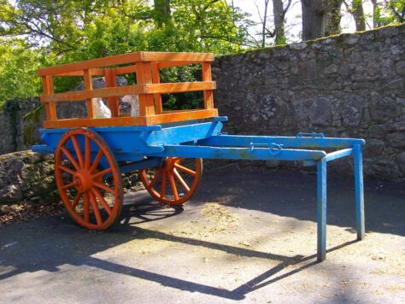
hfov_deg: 46.8
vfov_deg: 36.0
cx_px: 202
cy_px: 152
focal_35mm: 40
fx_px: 468
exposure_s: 1/156
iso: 80
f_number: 3.2
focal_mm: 7.1
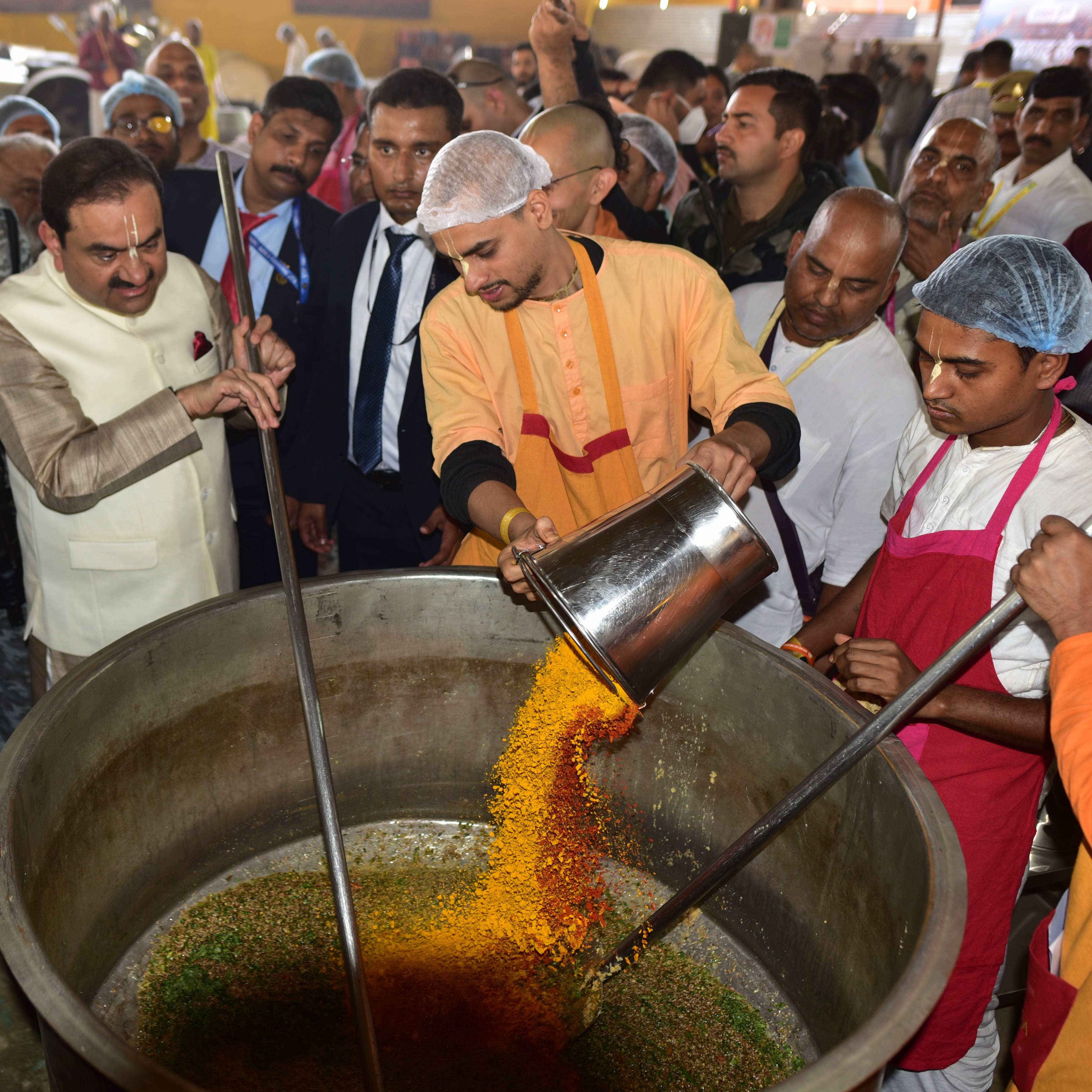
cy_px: 539
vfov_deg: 52.5
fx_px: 1106
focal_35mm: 31
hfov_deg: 51.8
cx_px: 390
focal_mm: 24
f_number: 2.8
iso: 400
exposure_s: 1/160
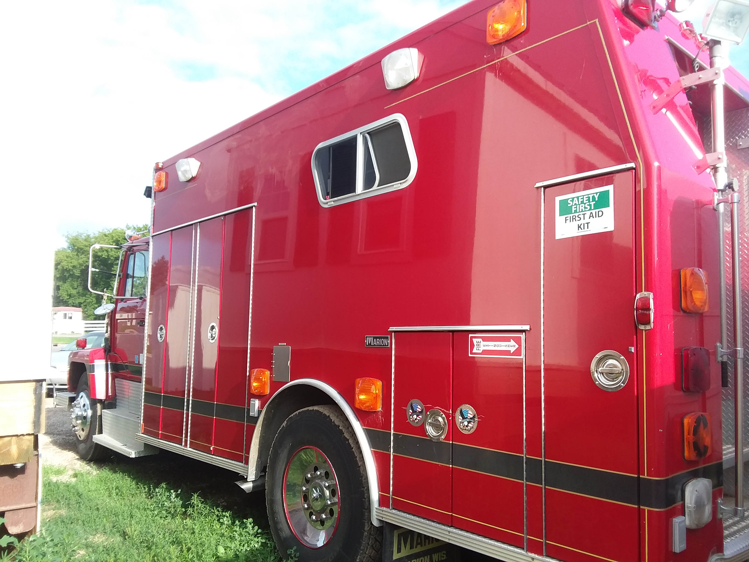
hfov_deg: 65.3
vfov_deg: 51.4
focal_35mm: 27
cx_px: 374
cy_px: 281
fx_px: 584
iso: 50
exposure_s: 1/472
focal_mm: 2.91
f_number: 1.9
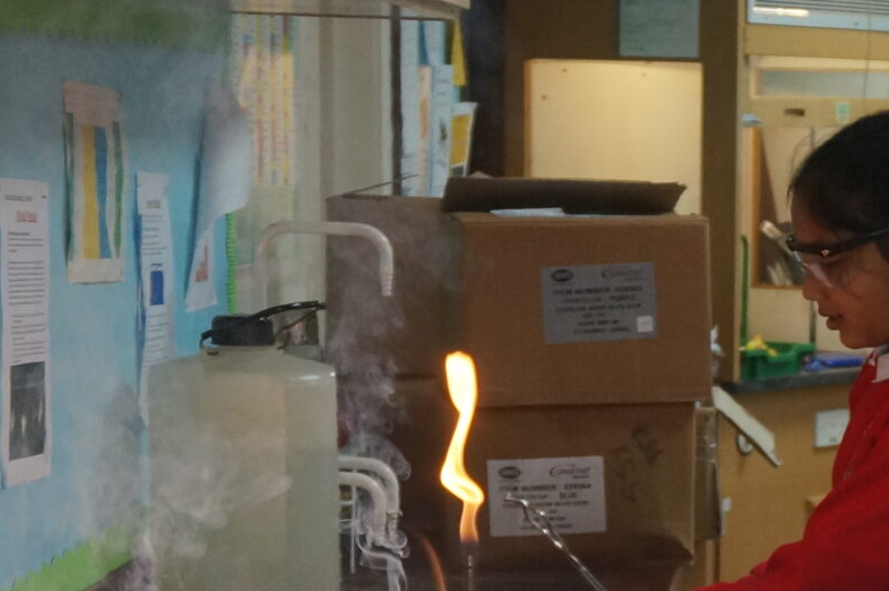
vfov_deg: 10.6
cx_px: 1046
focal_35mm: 127
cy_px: 648
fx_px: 3132
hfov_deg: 15.6
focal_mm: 26
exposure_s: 1/160
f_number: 4.5
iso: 1000
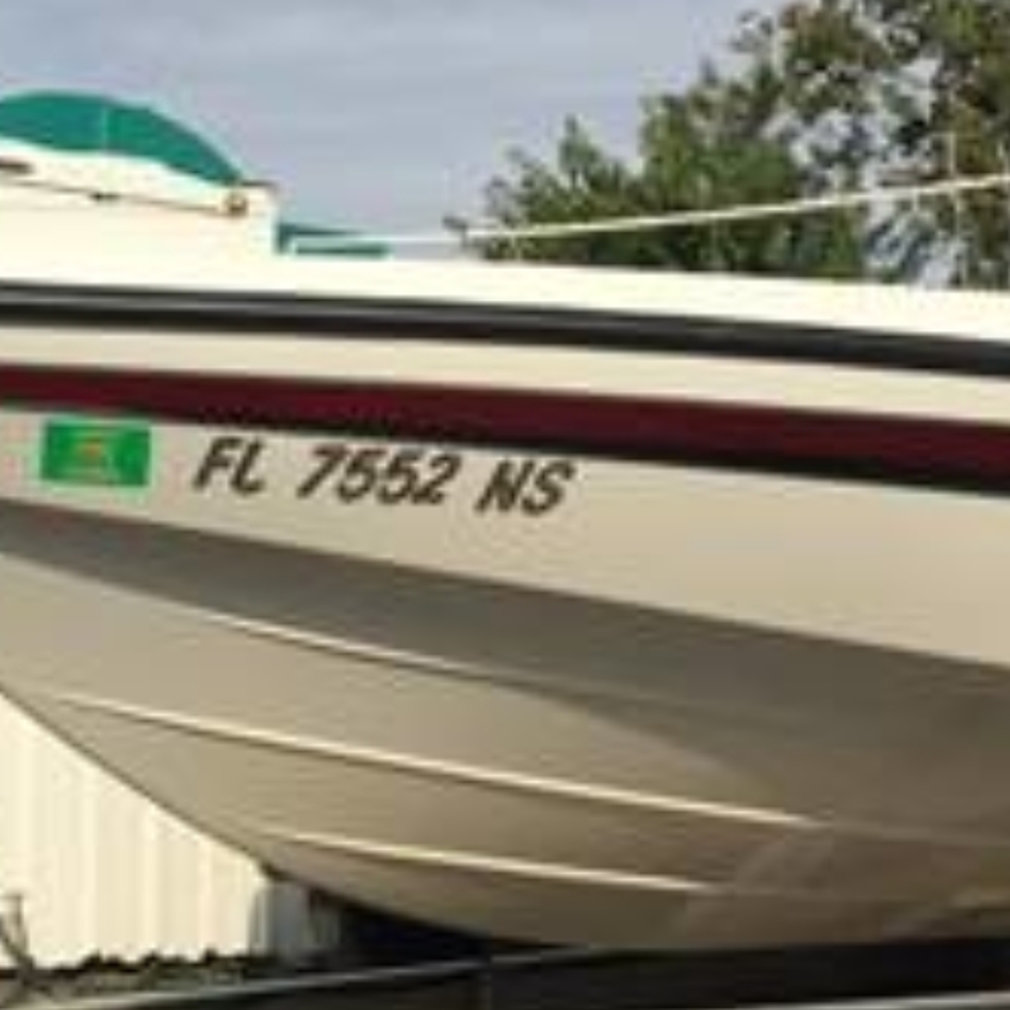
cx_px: 943
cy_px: 541
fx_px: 1717
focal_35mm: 52
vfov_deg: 32.8
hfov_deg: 31.0
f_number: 2.2
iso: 32
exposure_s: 1/2825
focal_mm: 4.15
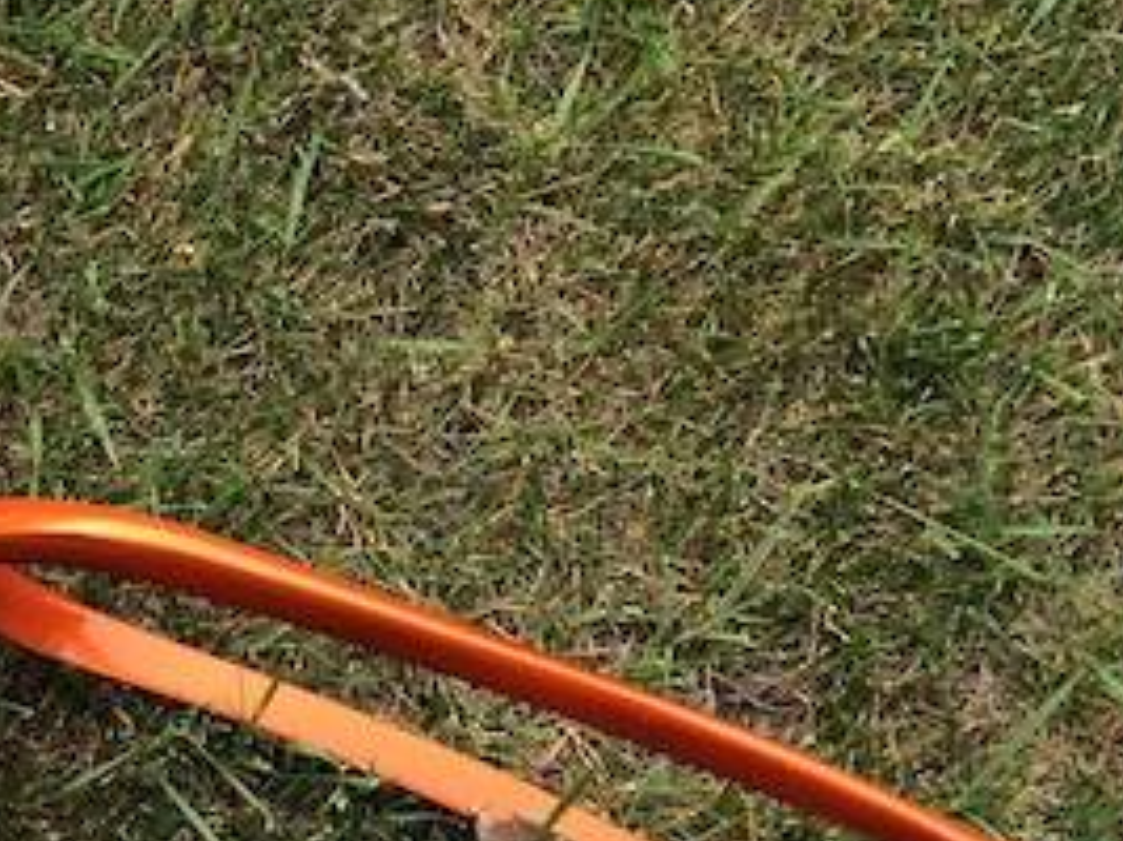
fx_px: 2821
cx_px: -362
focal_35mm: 87
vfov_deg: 16.6
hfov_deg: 20.5
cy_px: 858
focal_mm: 4.15
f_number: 2.2
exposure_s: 1/373
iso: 32
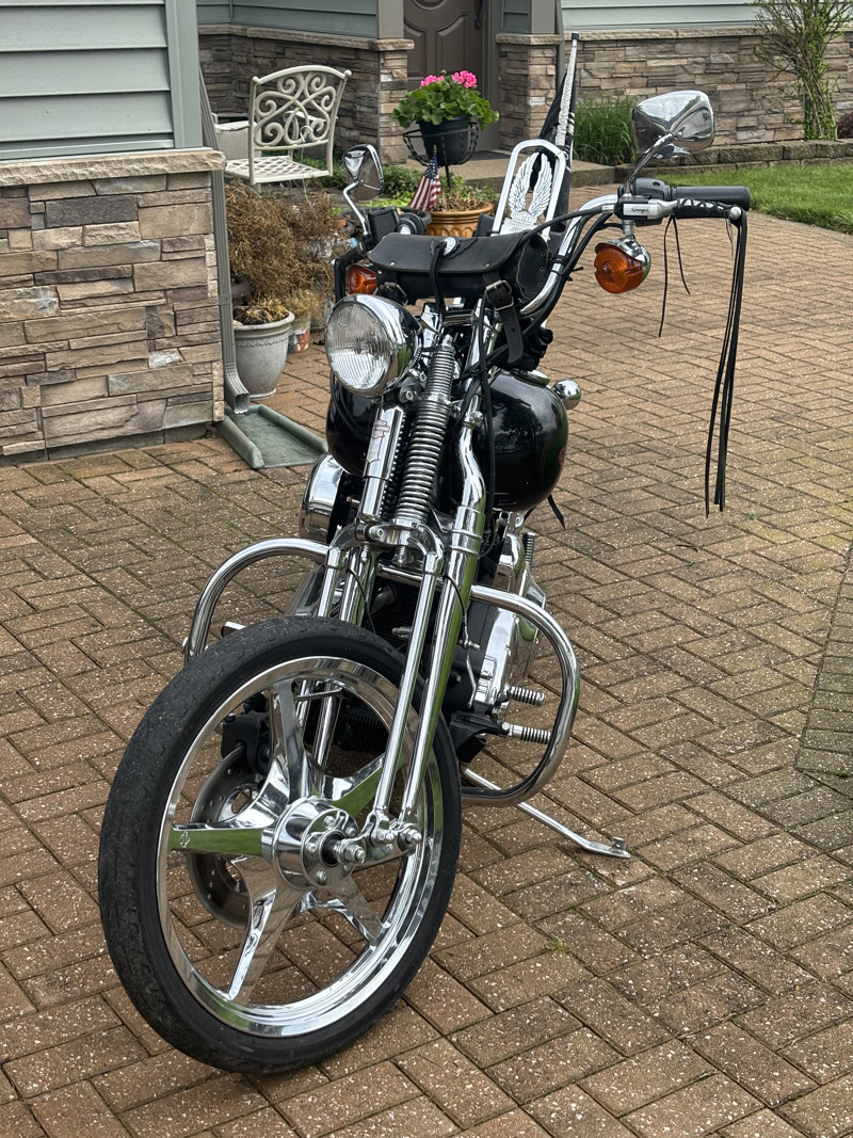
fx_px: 1709
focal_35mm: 52
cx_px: 426
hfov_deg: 28.0
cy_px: 569
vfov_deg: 36.8
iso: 32
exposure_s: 1/318
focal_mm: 5.96
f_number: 1.6
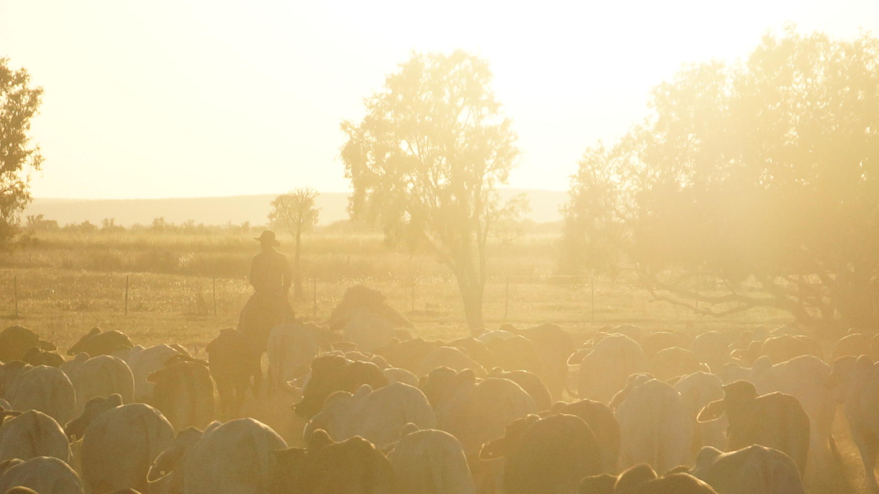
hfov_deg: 6.8
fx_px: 7389
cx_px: 291
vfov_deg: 3.8
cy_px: 560
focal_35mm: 317
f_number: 4
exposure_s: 1/4000
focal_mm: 70
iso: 400
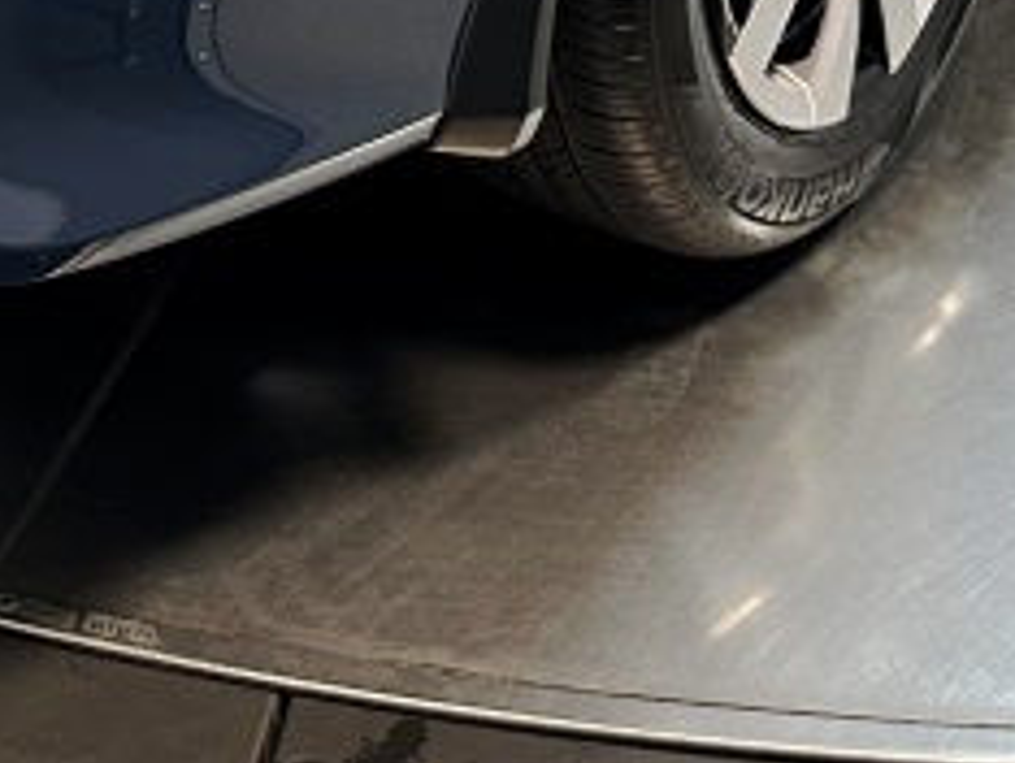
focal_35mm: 105
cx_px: 95
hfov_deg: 18.4
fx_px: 3082
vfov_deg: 12.6
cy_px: -689
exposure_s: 1/60
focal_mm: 6.86
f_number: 1.78
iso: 320
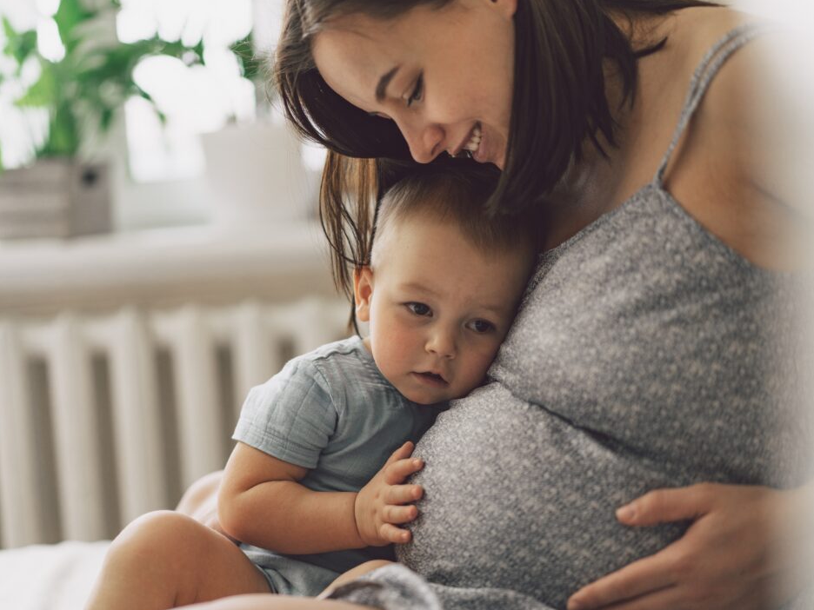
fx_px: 1434
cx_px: 385
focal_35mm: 61
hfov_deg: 31.7
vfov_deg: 24.0
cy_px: 311
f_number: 1.8
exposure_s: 1/200
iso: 320
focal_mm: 55
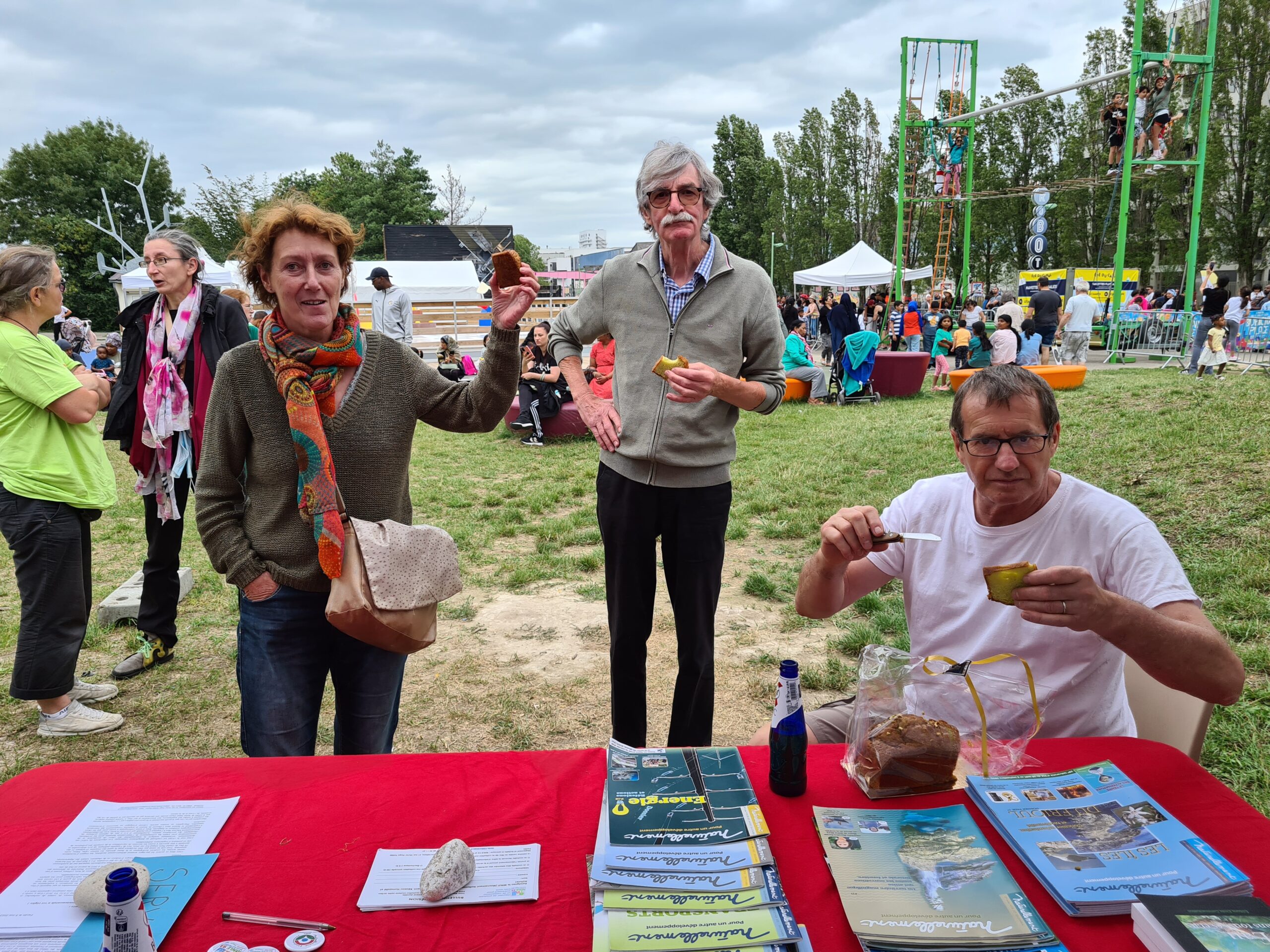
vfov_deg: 53.1
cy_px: 476
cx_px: 635
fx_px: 954
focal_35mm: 26
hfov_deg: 67.3
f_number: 1.8
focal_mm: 5.4
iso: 50
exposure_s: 1/359
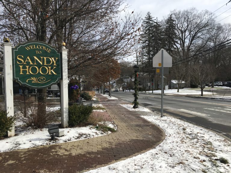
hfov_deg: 61.7
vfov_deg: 48.2
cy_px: 86
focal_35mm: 29
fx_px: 194
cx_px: 116
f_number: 2.2
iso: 25
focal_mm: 4.15
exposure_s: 1/1603
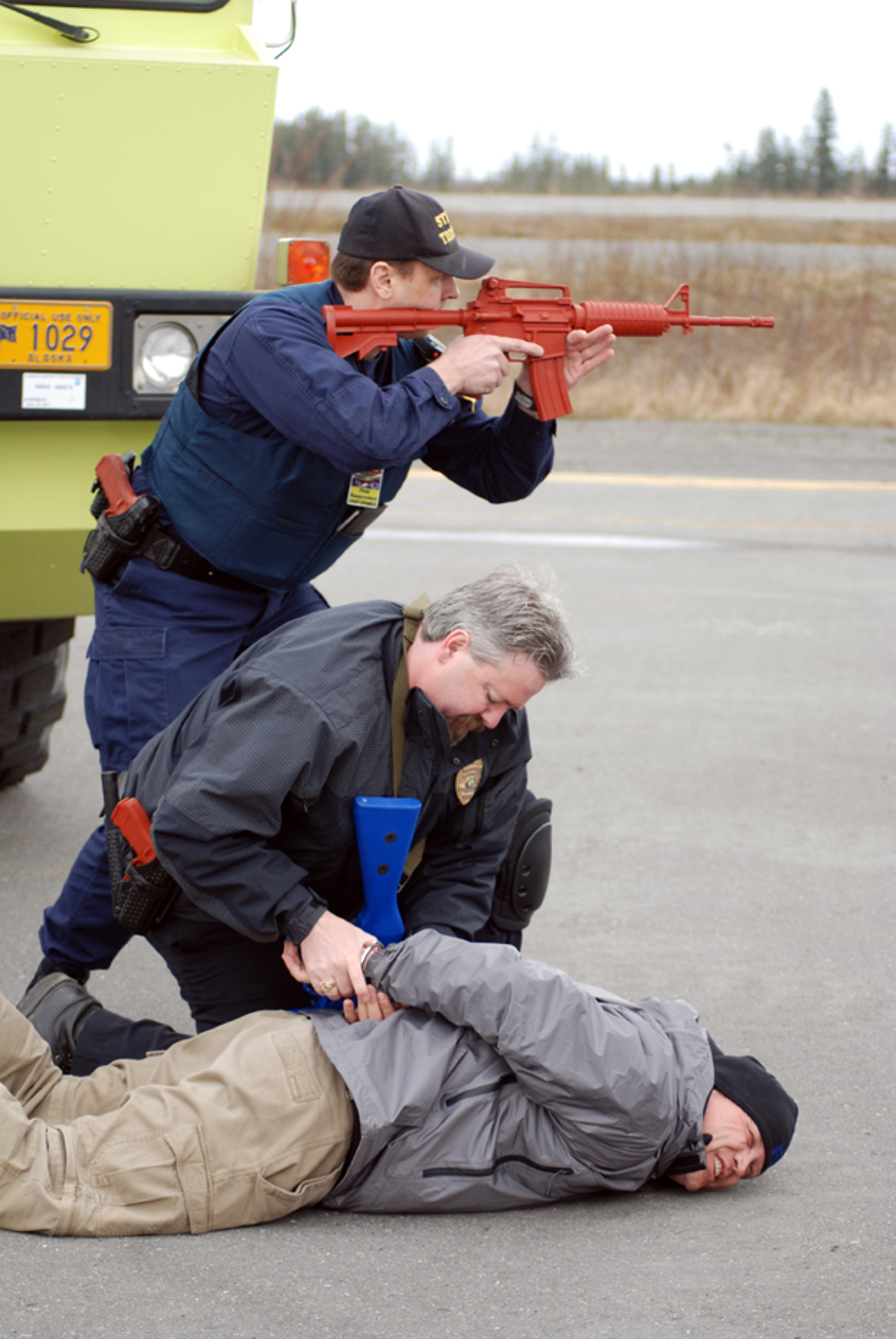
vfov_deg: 19.4
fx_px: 3908
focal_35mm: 105
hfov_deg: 13.1
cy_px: 670
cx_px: 448
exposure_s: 1/200
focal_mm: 70
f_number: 4
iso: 200
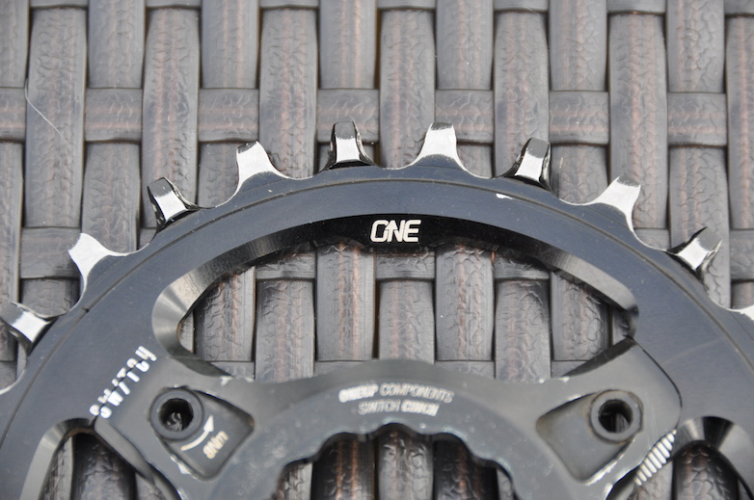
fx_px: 5459
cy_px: 255
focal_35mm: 261
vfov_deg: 5.2
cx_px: 379
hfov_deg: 7.9
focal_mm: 170
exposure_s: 1/250
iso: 500
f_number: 5.6
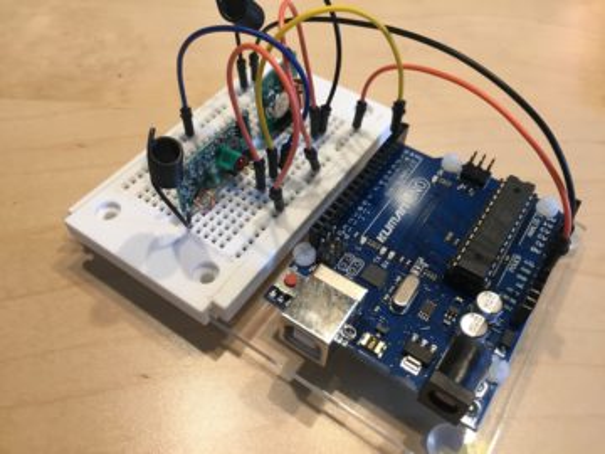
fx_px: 507
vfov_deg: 48.2
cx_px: 302
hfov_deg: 61.7
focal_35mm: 29
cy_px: 227
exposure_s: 1/33
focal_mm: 4.15
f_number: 2.2
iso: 100
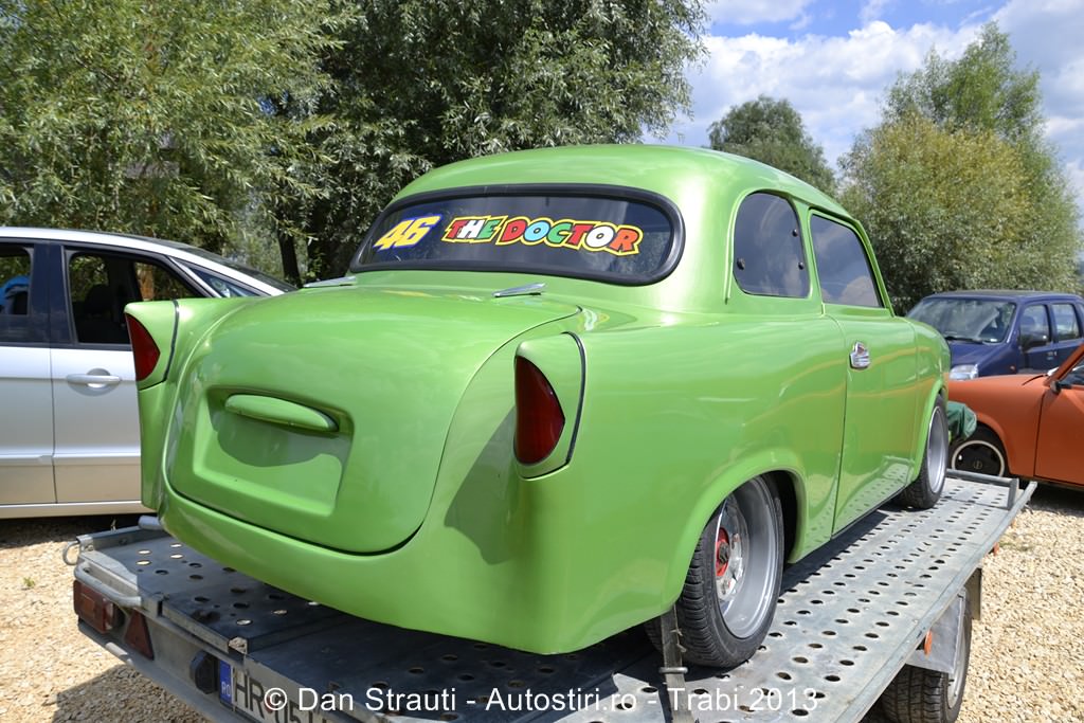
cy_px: 362
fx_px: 813
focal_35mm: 27
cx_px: 542
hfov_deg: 67.4
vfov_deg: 47.9
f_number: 8
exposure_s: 1/250
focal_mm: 18
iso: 100
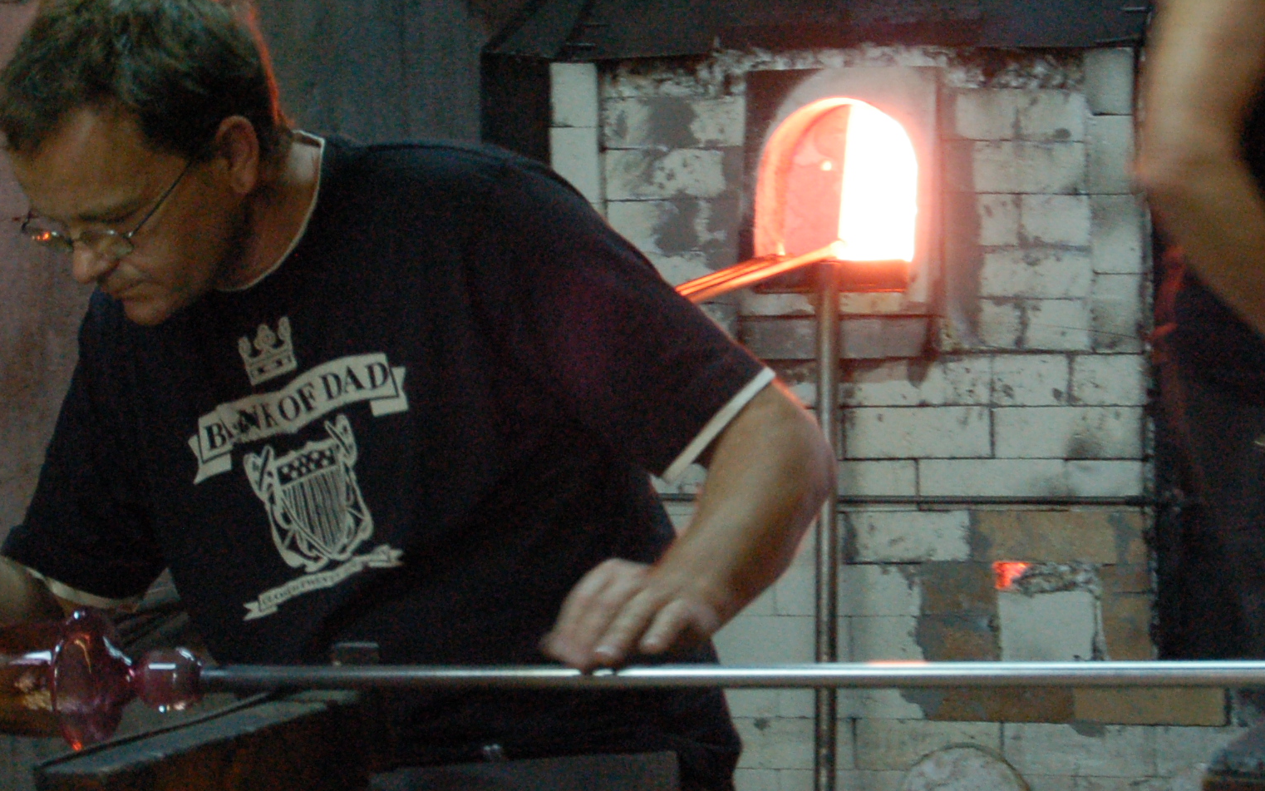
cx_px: 710
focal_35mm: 166
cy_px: 208
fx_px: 5723
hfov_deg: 12.6
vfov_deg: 7.9
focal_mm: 55
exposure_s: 1/15
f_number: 5.6
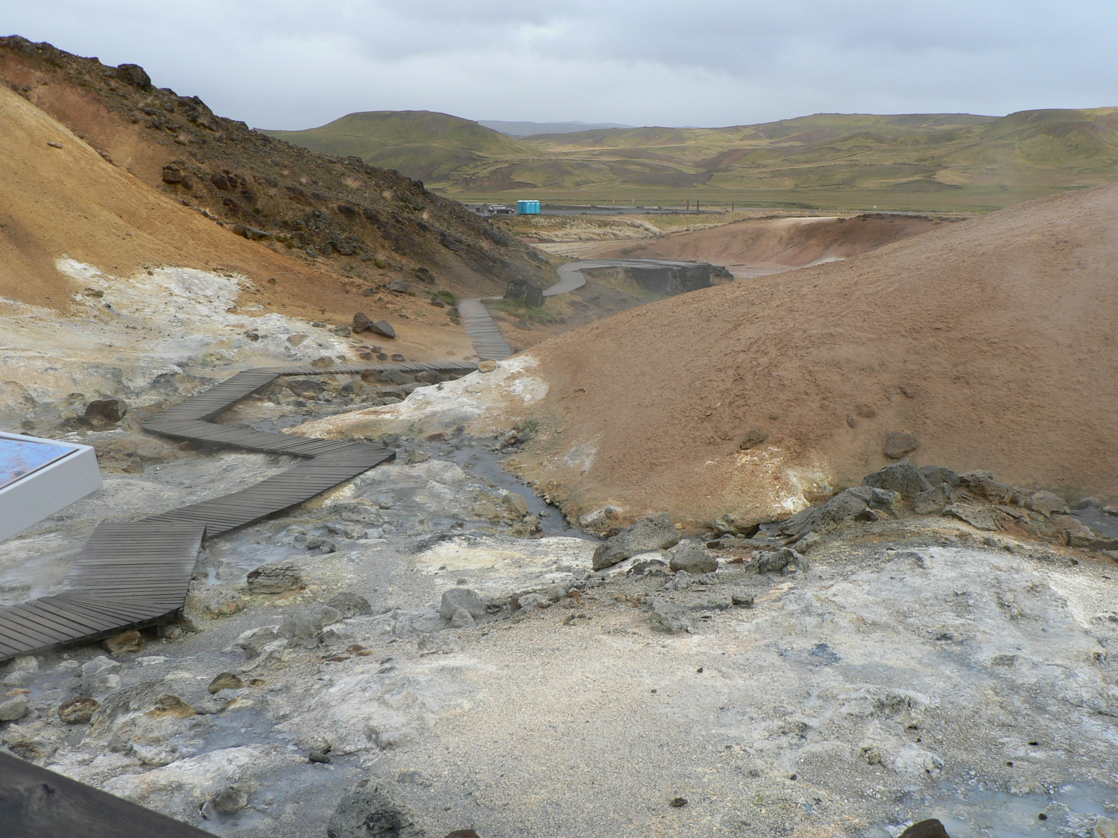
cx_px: 559
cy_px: 419
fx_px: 1163
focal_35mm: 36
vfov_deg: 39.7
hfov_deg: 51.4
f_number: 4
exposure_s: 1/100
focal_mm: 6
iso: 80
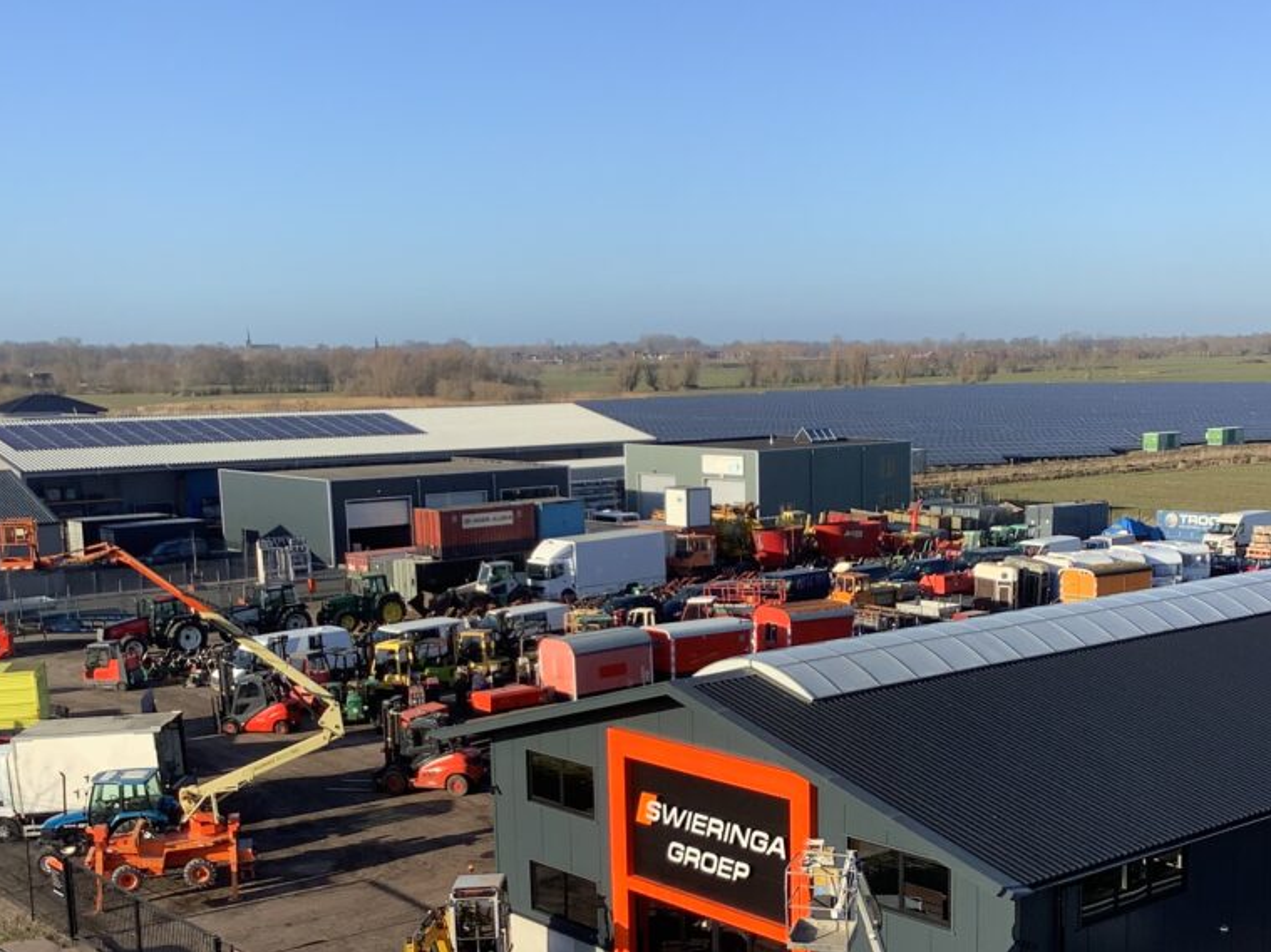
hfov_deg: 38.7
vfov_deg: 29.3
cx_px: 777
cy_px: 689
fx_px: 1799
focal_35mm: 49
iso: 25
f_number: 2.4
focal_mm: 3.3
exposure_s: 1/823
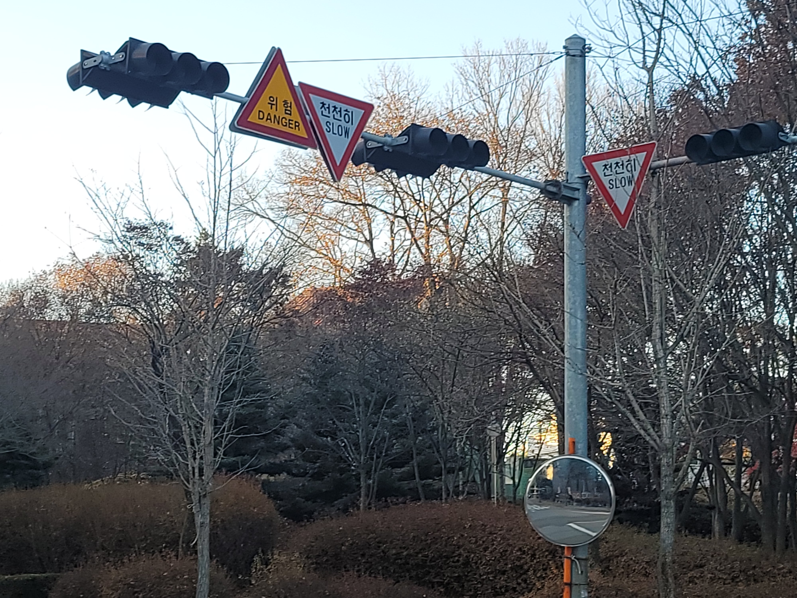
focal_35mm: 25
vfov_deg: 54.9
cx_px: 398
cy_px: 299
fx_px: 576
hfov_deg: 69.4
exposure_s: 1/151
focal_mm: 7
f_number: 1.8
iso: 20
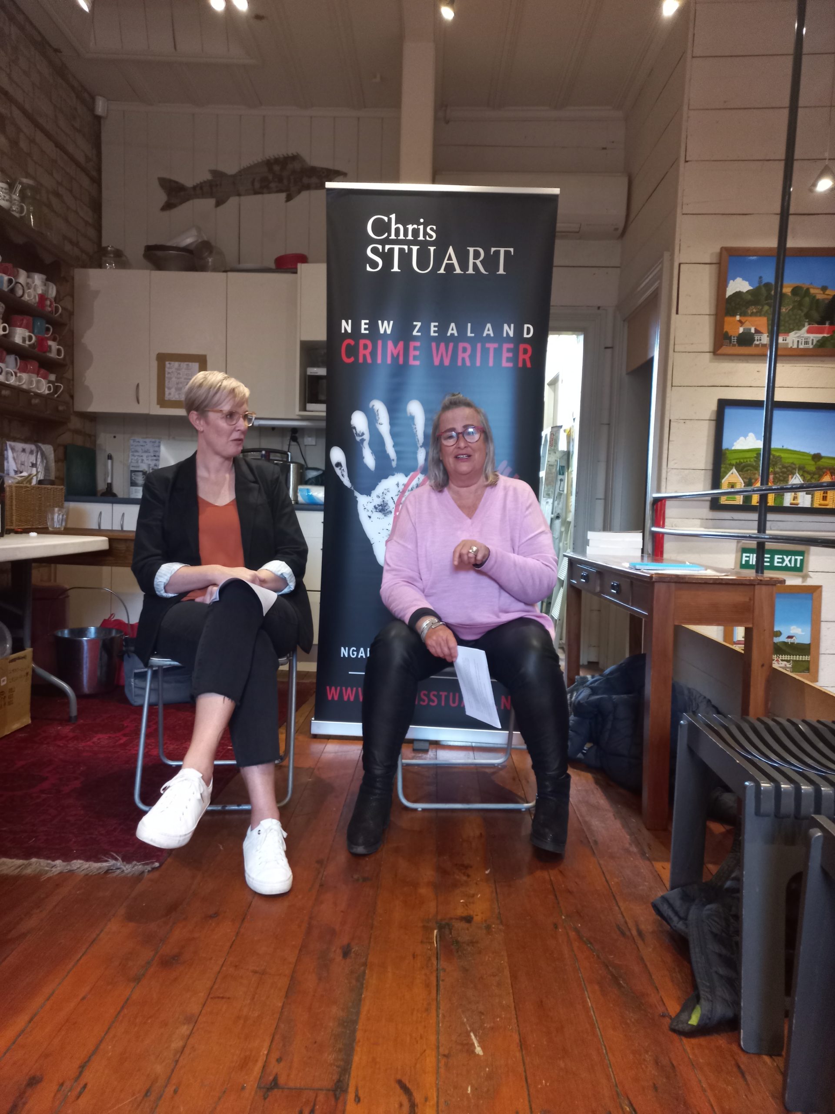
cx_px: 418
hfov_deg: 54.9
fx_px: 804
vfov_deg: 69.4
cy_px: 557
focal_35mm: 25
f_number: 1.8
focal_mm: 4.6
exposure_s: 1/25
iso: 500
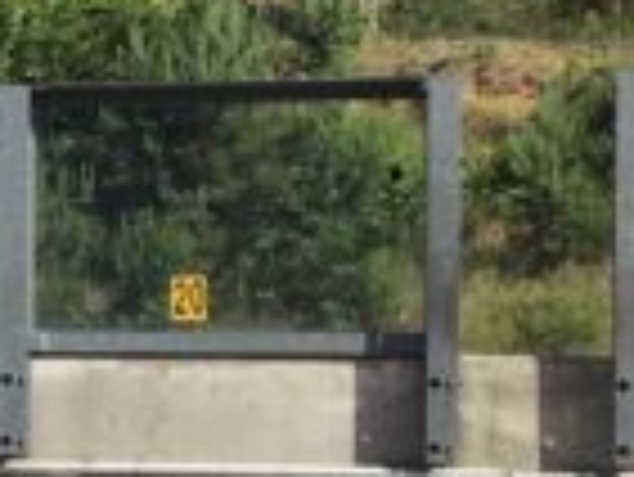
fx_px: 3391
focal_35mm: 185
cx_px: -1075
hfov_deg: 9.2
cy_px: 304
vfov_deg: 8.0
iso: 25
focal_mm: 4.15
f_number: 2.2
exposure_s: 1/1148
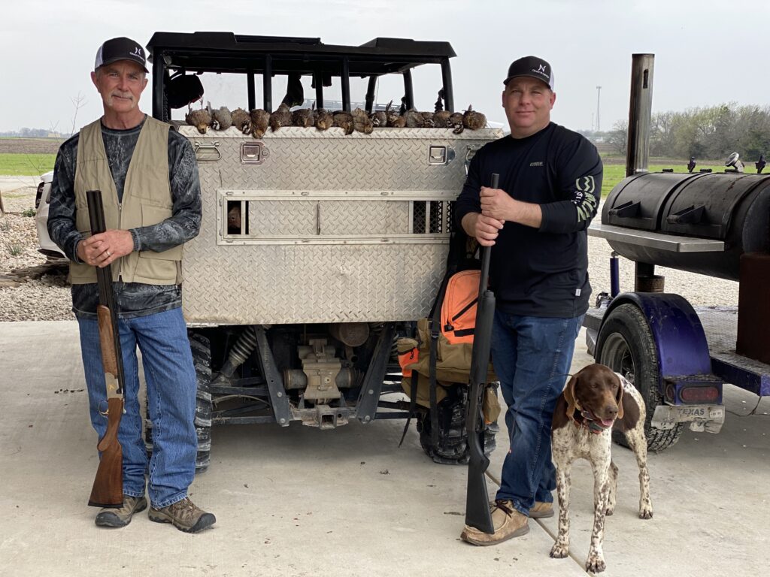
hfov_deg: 36.8
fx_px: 1157
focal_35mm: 52
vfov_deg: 28.0
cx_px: 385
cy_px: 288
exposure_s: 1/510
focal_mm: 6
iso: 20
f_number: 2
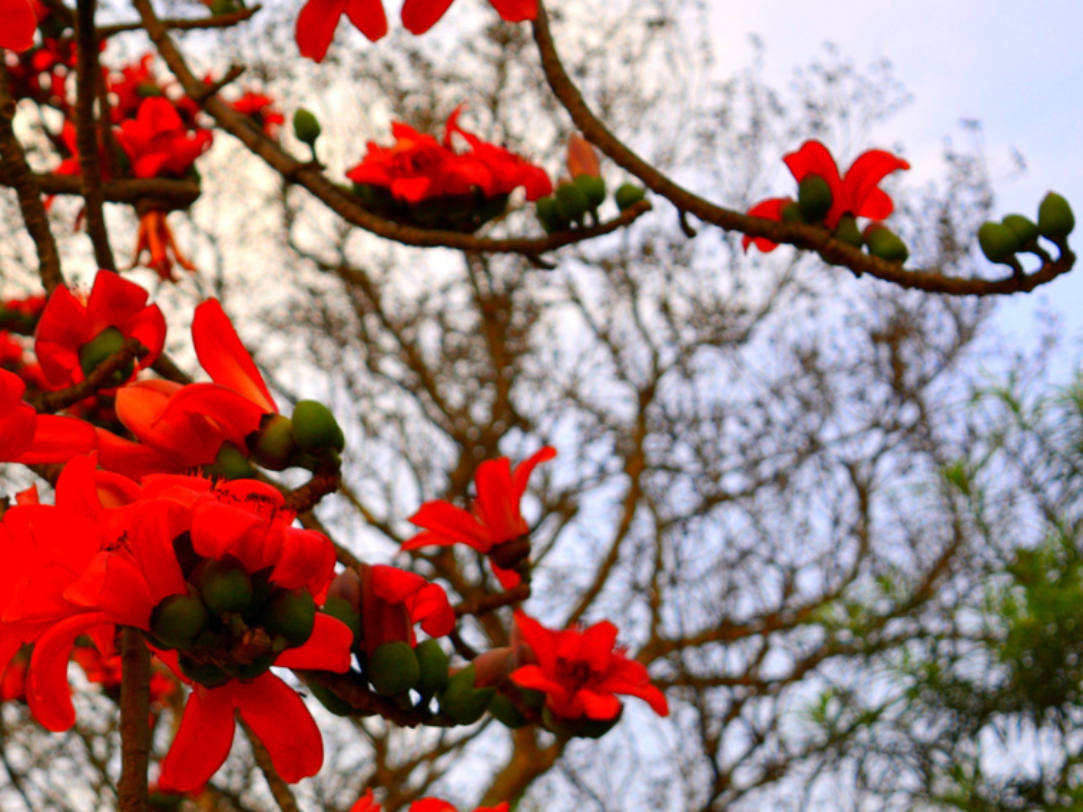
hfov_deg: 11.5
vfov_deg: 8.7
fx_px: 5320
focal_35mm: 170
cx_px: -7
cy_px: 339
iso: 200
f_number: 6.3
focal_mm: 55
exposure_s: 1/160
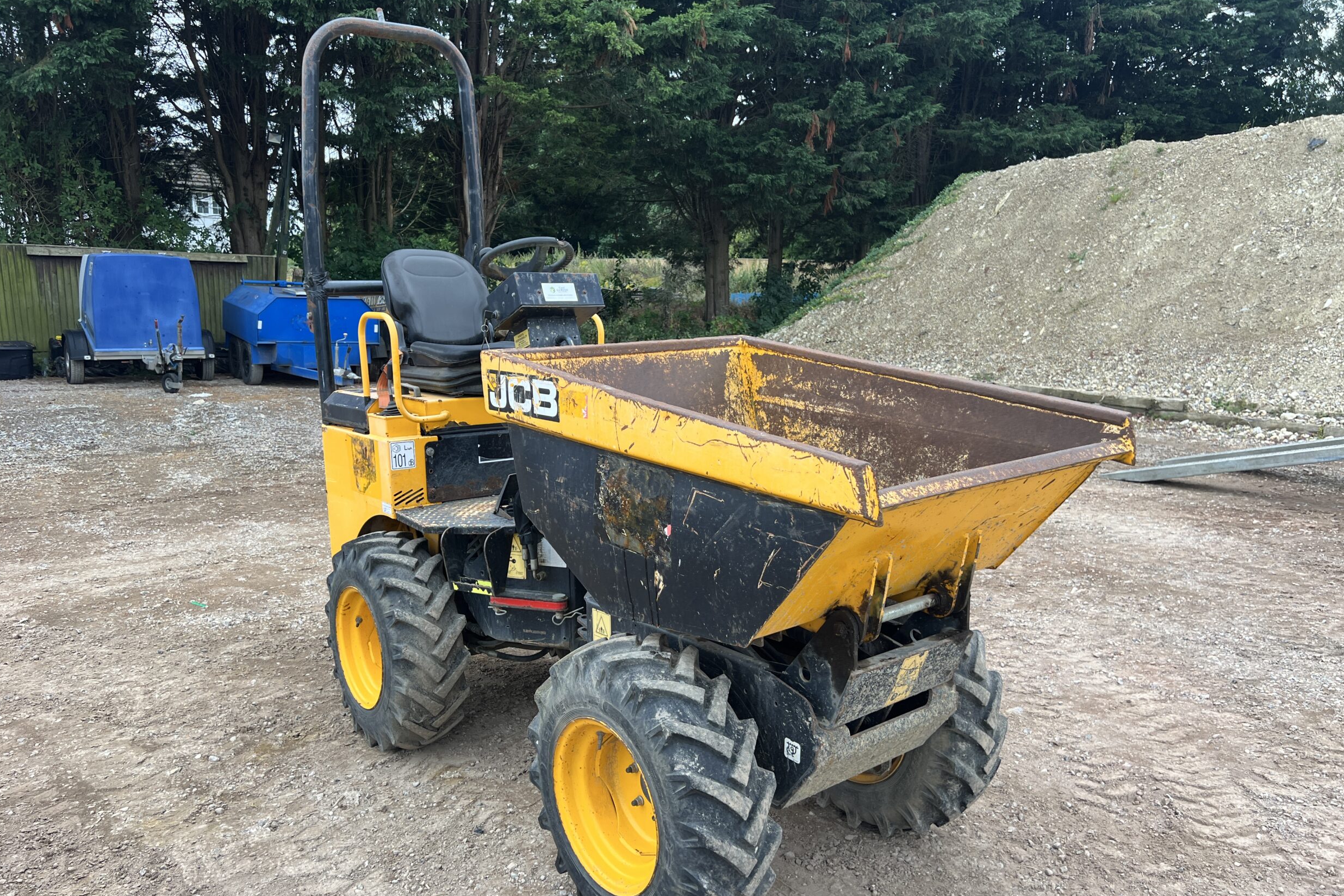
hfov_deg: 65.5
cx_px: 670
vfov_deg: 46.4
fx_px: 1045
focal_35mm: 28
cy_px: 482
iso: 40
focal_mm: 5.7
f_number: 1.5
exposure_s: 1/224
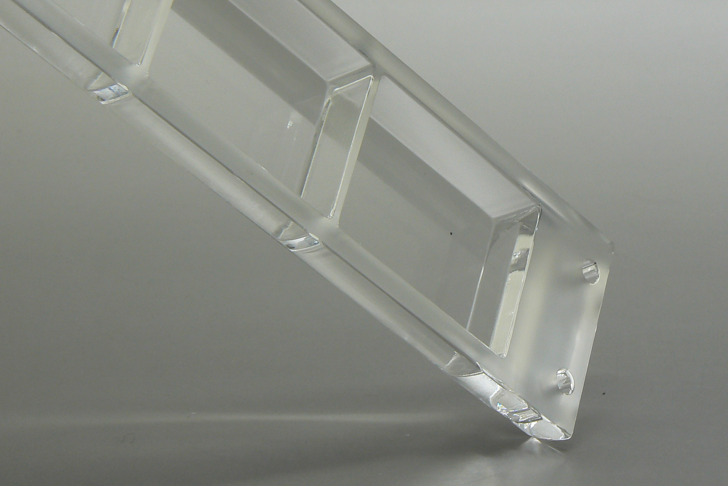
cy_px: 156
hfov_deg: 14.5
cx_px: 332
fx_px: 2851
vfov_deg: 9.7
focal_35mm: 141
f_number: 8
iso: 100
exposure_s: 1/30
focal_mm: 18.6
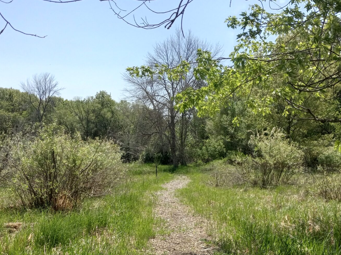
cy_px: 164
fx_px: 414
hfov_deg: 44.8
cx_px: 163
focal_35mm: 42
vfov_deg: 34.1
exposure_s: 1/1486
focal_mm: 3.94
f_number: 1.8
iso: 40
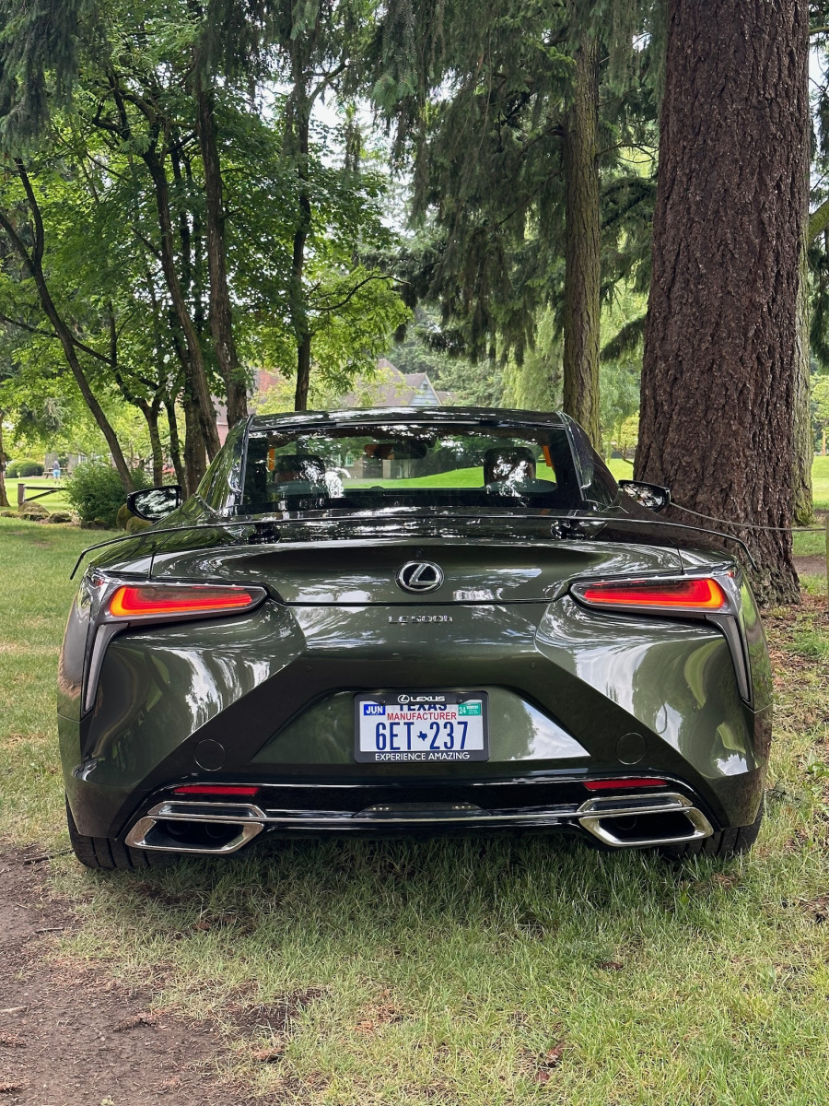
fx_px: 1533
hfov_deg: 30.3
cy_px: 553
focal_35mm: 48
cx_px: 414
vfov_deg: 39.7
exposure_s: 1/159
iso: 80
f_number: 1.78
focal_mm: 6.86
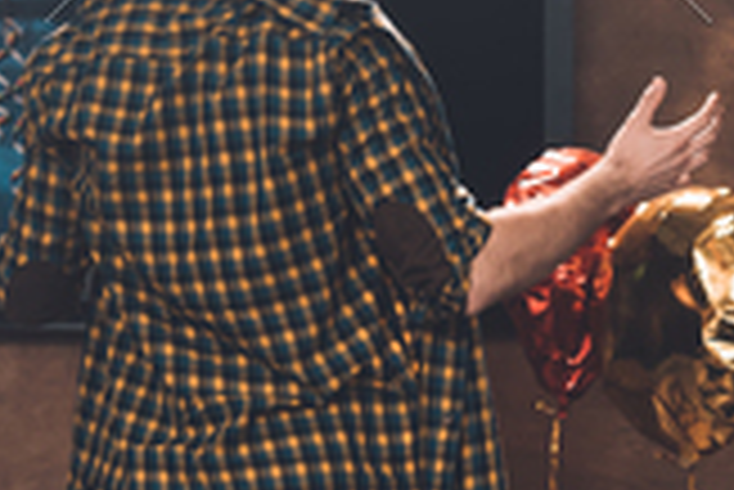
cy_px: 575
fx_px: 3408
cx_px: 356
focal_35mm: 167
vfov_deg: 8.2
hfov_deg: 12.3
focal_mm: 46
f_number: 2.8
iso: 400
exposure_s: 1/125
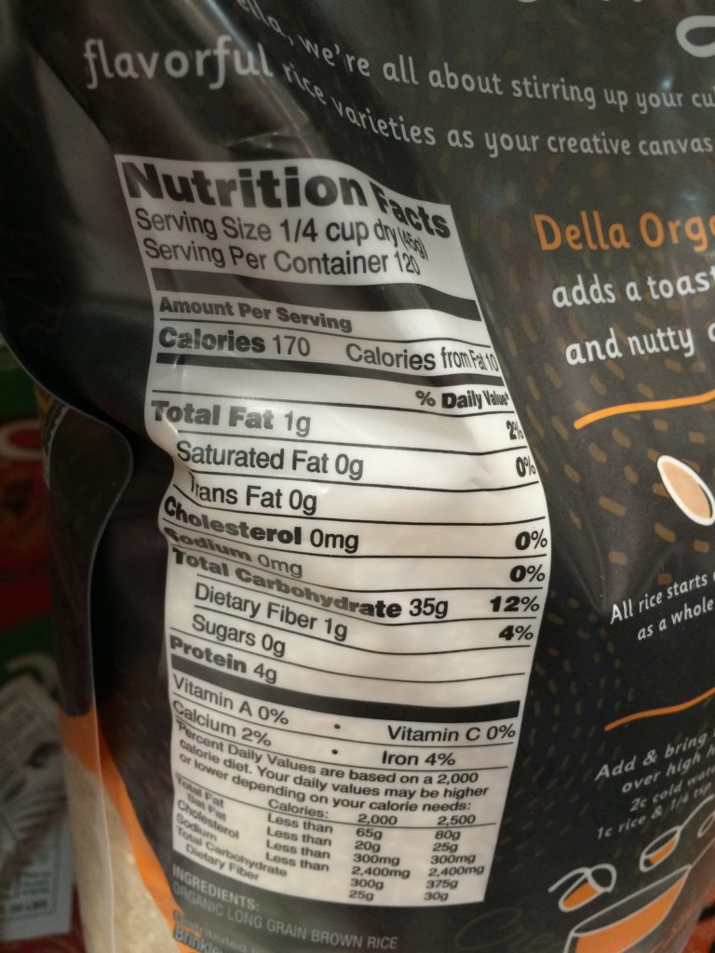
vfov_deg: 61.7
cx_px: 358
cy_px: 476
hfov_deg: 48.2
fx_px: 799
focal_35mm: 29
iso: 125
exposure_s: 1/30
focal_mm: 4.15
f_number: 2.2
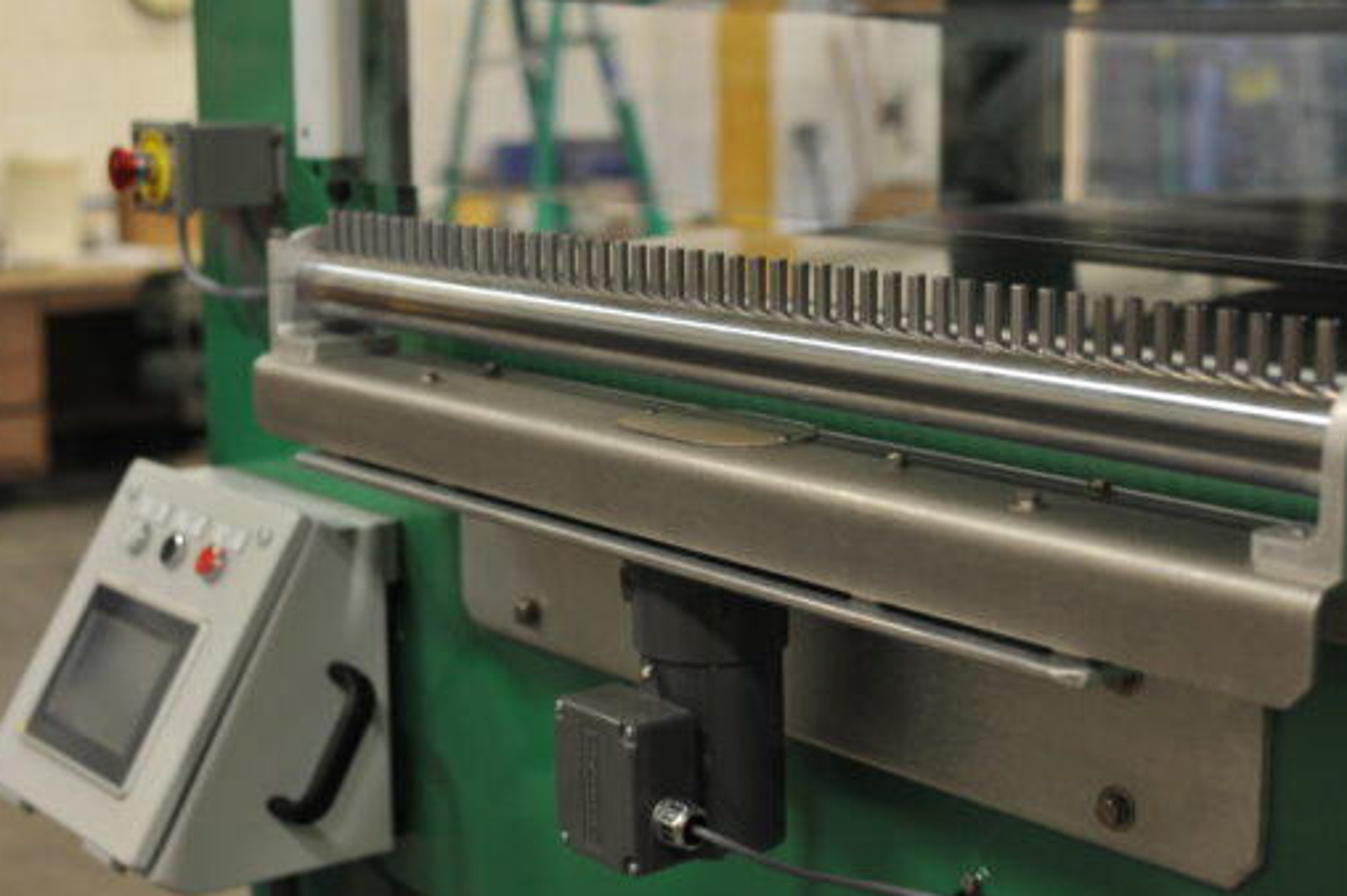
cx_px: 734
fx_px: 2206
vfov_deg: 23.0
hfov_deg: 33.9
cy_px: 439
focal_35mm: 59
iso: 640
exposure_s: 1/80
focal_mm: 50
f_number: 3.5
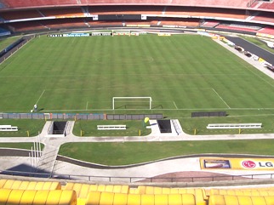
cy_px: 77
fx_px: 427
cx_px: 131
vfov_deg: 26.9
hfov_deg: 35.6
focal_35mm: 54
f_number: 5.6
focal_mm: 5.6
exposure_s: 1/750
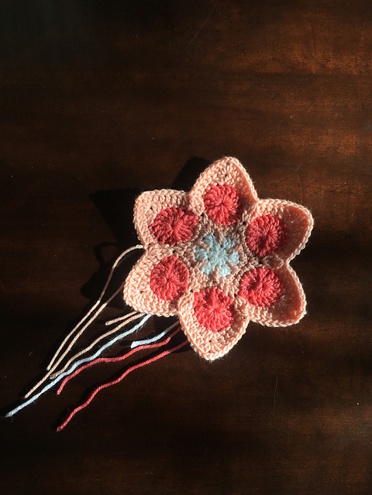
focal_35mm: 29
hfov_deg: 48.2
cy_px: 248
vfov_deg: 61.7
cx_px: 186
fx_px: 416
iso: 25
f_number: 2.2
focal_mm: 4.15
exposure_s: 1/207
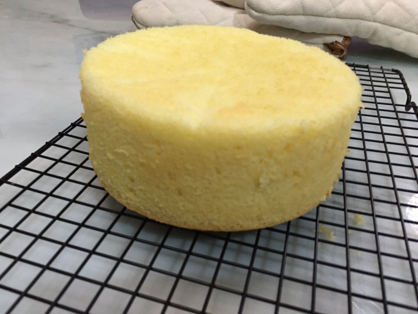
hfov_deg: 61.7
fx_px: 350
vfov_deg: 48.2
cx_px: 209
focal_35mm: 29
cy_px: 157
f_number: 2.2
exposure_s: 1/20
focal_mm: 4.15
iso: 250
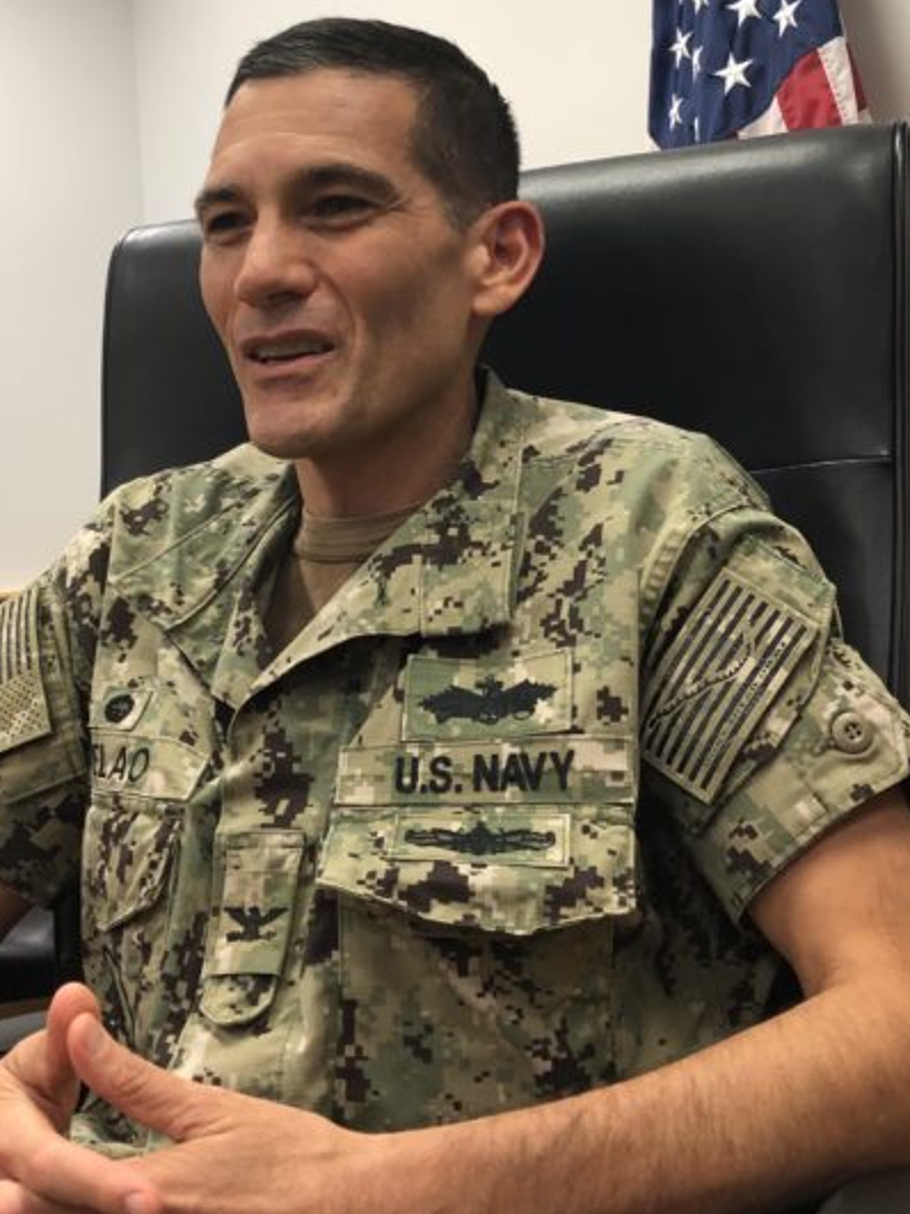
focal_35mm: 54
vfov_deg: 35.4
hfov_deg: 27.0
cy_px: 457
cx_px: 386
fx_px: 1894
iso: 32
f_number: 1.8
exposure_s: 1/20
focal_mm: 3.99
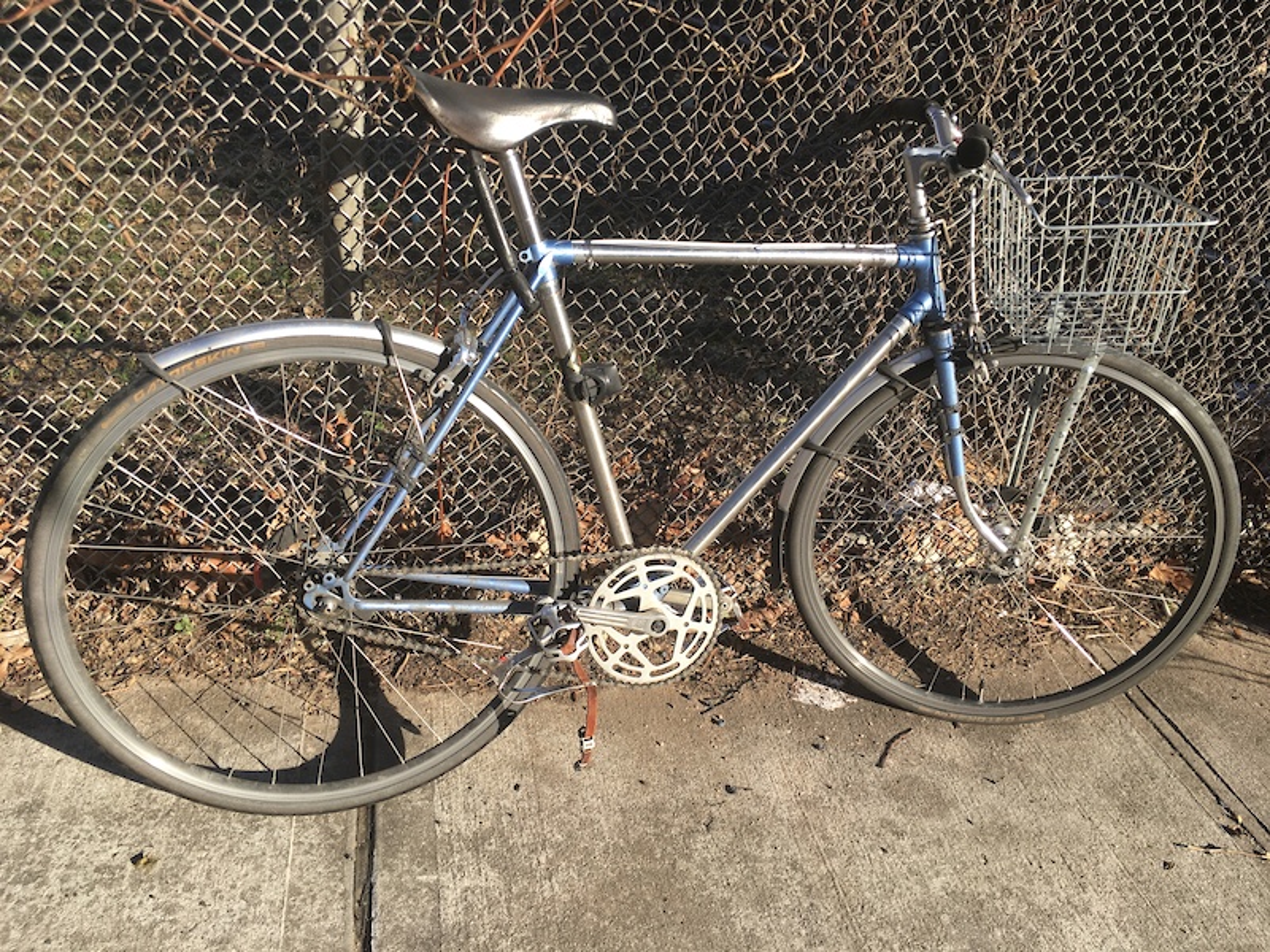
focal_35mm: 29
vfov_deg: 48.2
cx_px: 635
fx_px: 1064
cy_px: 476
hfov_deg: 61.7
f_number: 2.2
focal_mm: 4.15
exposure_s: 1/699
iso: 25
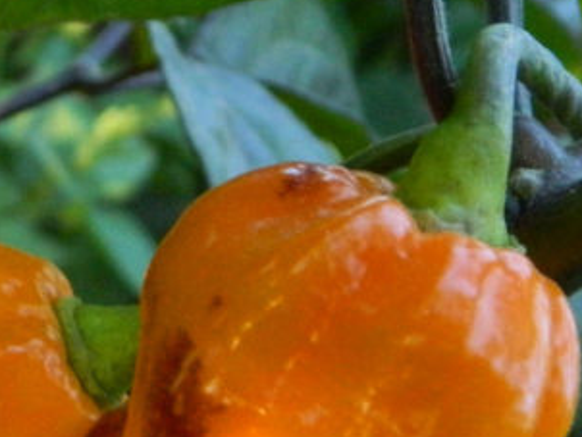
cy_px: 233
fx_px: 2339
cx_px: -35
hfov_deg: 13.9
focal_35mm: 139
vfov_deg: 10.7
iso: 400
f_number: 3.5
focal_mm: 7.3
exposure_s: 1/60
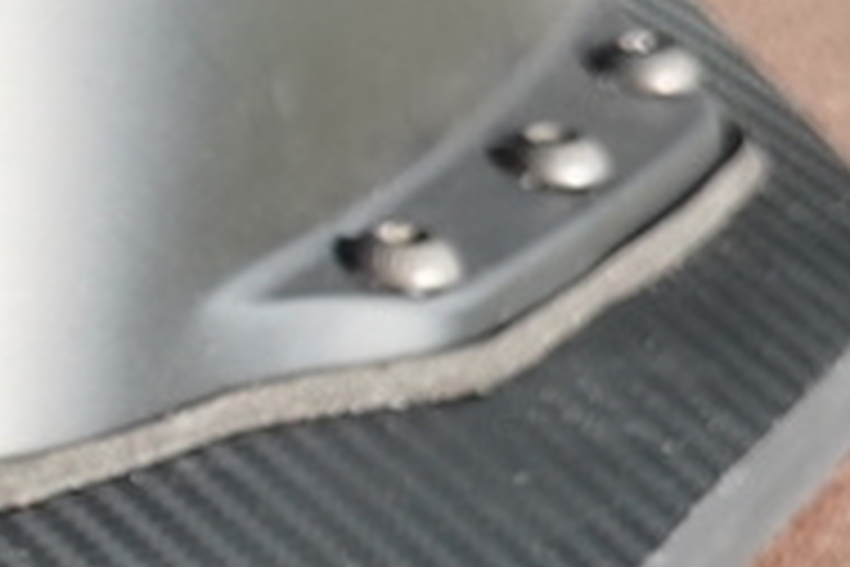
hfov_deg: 7.6
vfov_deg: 5.2
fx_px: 6186
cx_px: -720
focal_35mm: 262
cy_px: 745
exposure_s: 1/100
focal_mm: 13.56
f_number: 3.5
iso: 100
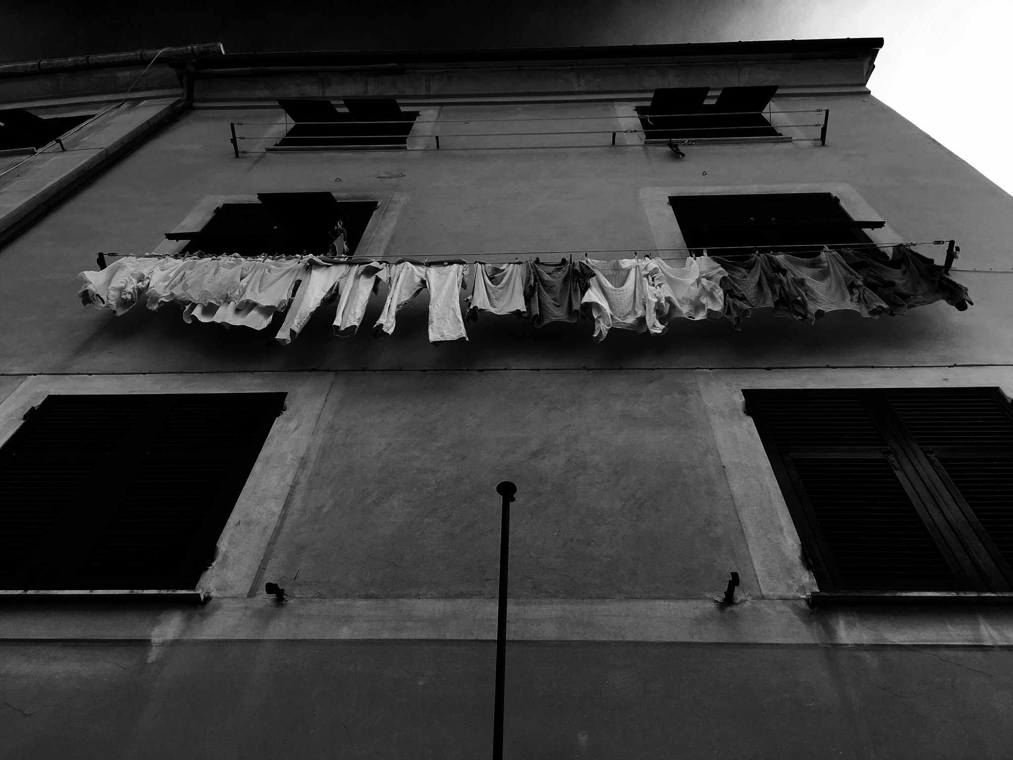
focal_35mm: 29
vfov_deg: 48.2
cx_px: 506
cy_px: 380
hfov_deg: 61.7
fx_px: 849
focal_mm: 4.15
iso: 25
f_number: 2.2
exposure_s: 1/275
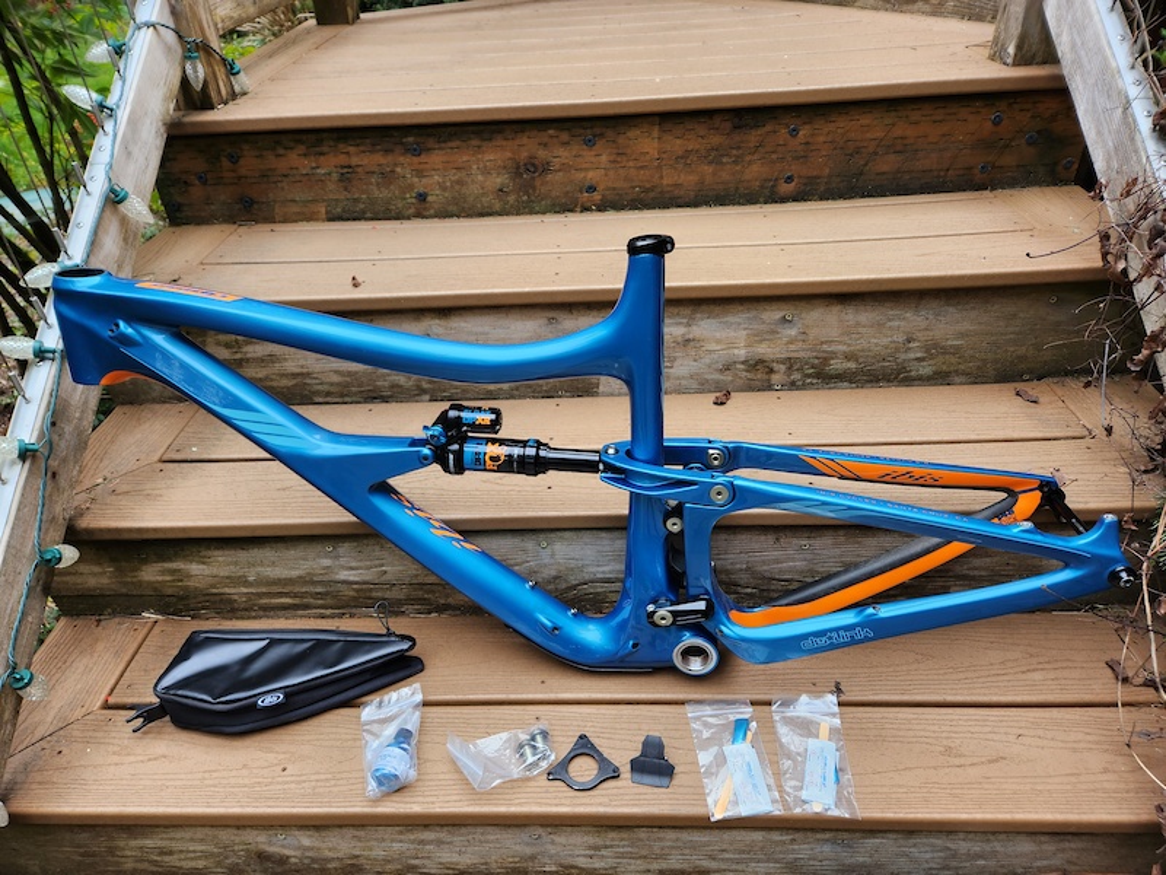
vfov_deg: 58.9
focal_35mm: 23
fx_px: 775
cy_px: 438
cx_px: 583
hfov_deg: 73.9
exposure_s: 1/120
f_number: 1.8
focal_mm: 5.4
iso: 80
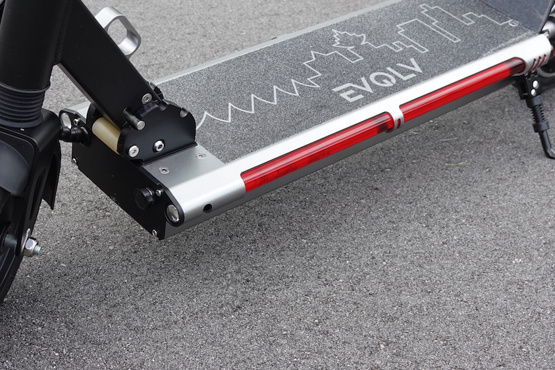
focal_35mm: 74
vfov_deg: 18.4
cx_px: 280
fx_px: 1141
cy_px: 112
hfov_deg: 27.3
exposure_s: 1/250
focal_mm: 18.24
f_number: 4
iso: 100
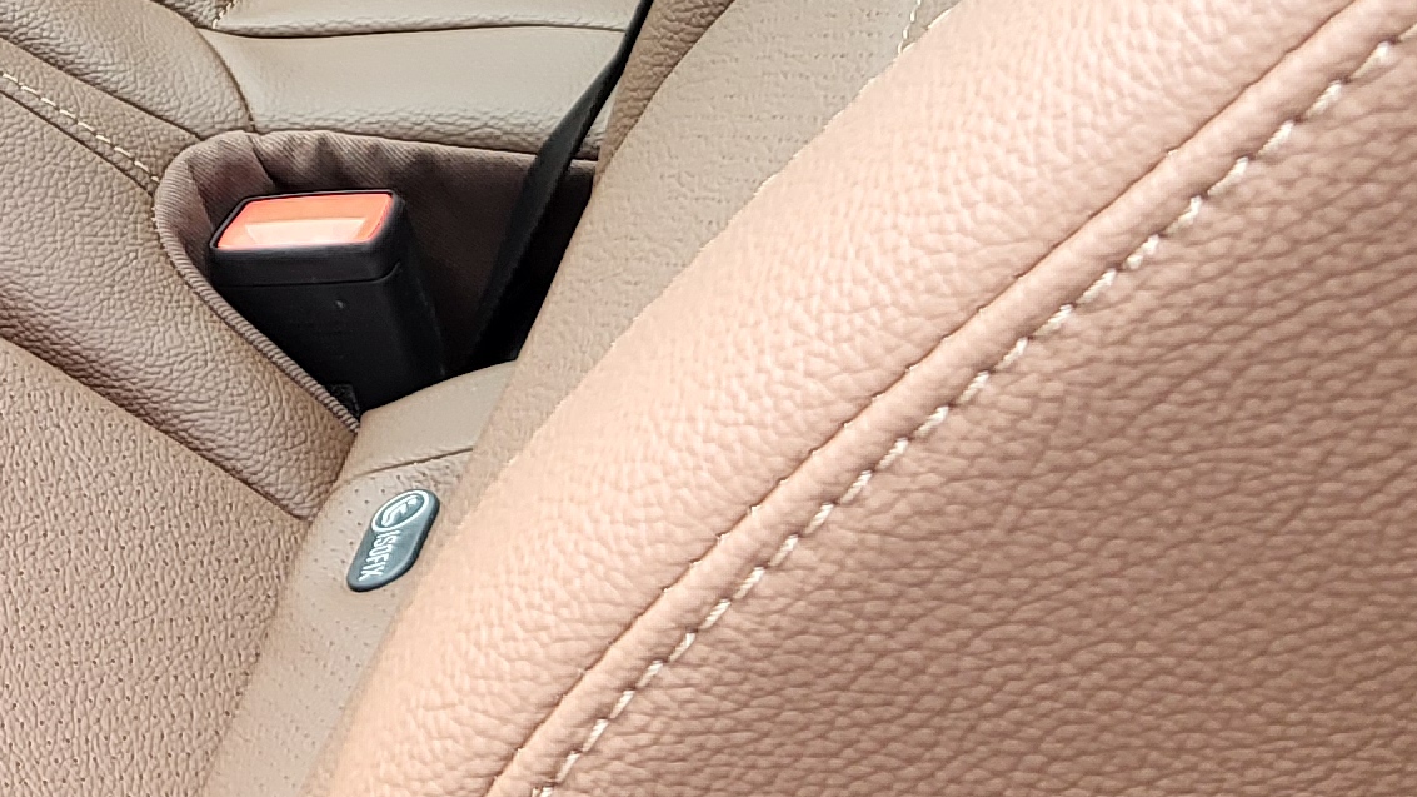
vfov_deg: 11.7
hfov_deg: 19.5
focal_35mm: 100
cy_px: -335
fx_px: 3757
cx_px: -490
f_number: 1.8
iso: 125
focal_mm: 5.4
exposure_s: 1/120
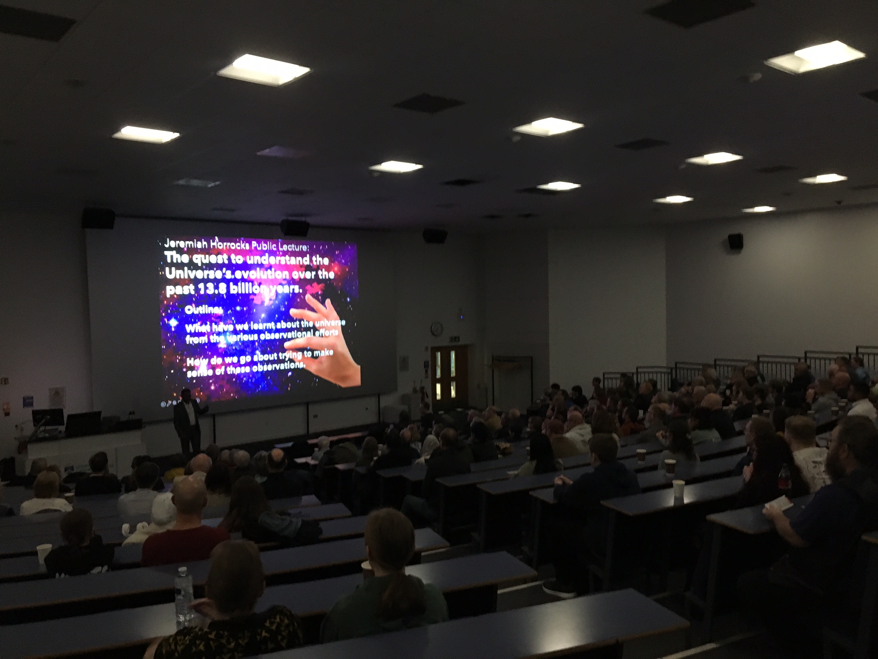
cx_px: 439
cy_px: 330
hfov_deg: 61.7
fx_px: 736
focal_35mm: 29
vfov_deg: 48.2
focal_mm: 4.15
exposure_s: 1/17
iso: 400
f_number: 2.2
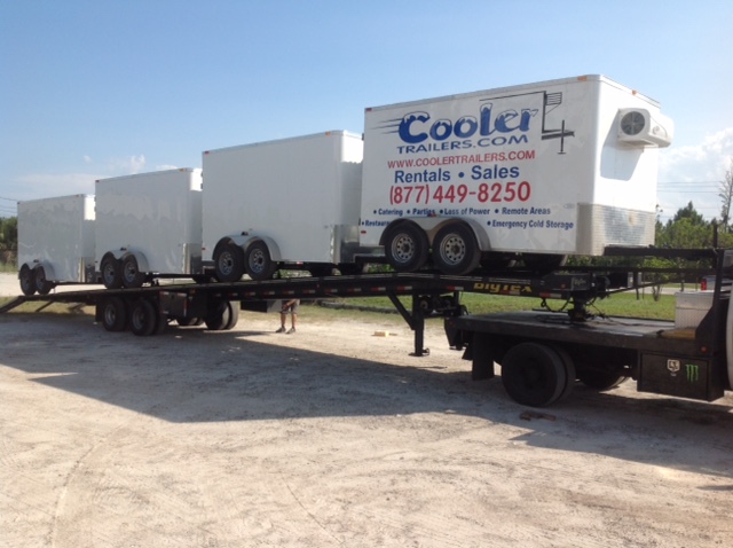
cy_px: 274
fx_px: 740
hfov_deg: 52.7
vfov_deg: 40.6
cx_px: 366
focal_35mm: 35
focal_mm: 4.28
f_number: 2.4
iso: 50
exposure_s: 1/1779
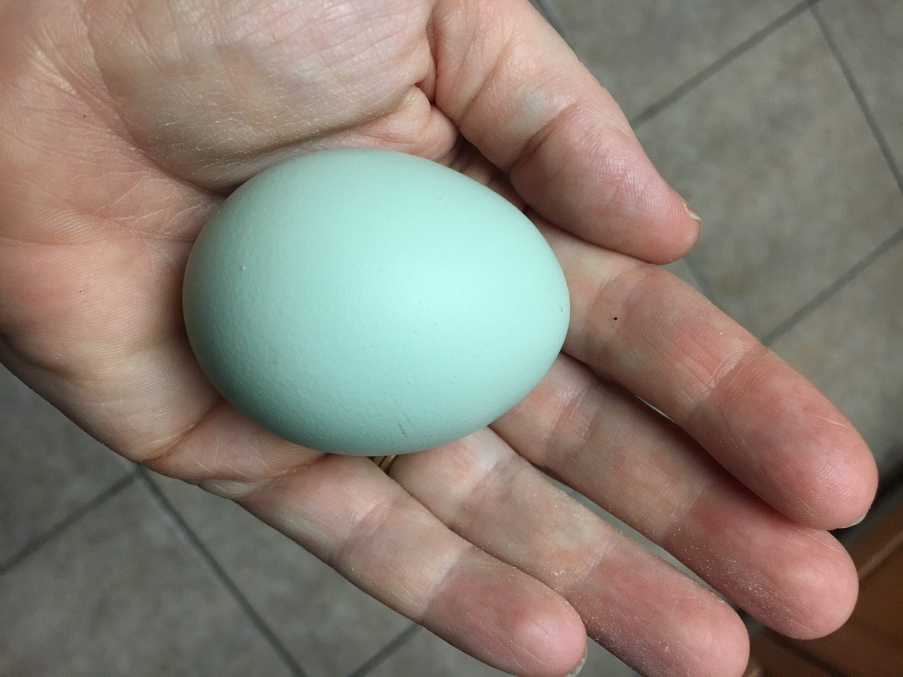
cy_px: 338
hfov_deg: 61.7
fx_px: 756
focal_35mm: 29
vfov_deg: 48.2
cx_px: 452
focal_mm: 4.15
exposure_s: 1/30
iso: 100
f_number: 2.2
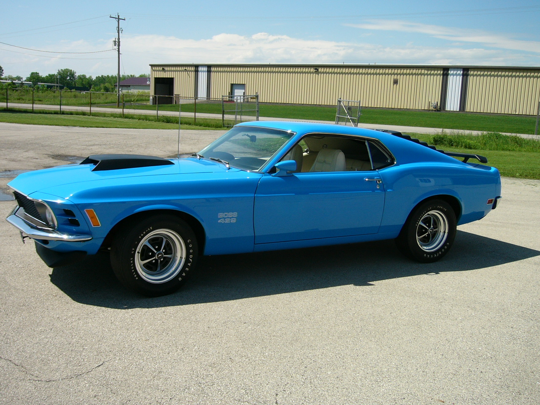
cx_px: 270
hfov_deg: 52.6
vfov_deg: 40.7
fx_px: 546
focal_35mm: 35
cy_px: 202
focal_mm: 5.8
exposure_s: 1/200
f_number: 8
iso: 50
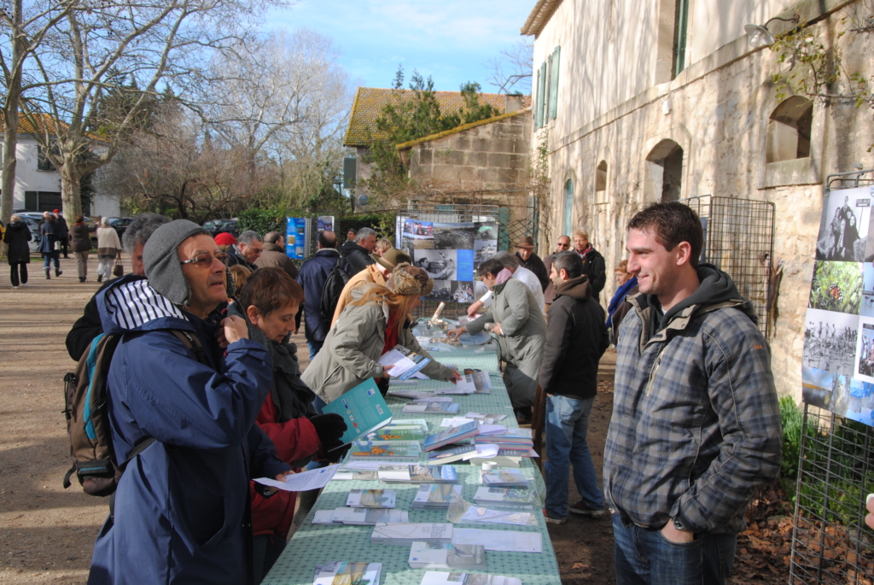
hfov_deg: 49.5
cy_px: 292
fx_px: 948
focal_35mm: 39
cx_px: 437
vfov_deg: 34.3
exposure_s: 1/160
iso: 100
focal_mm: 26
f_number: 6.3
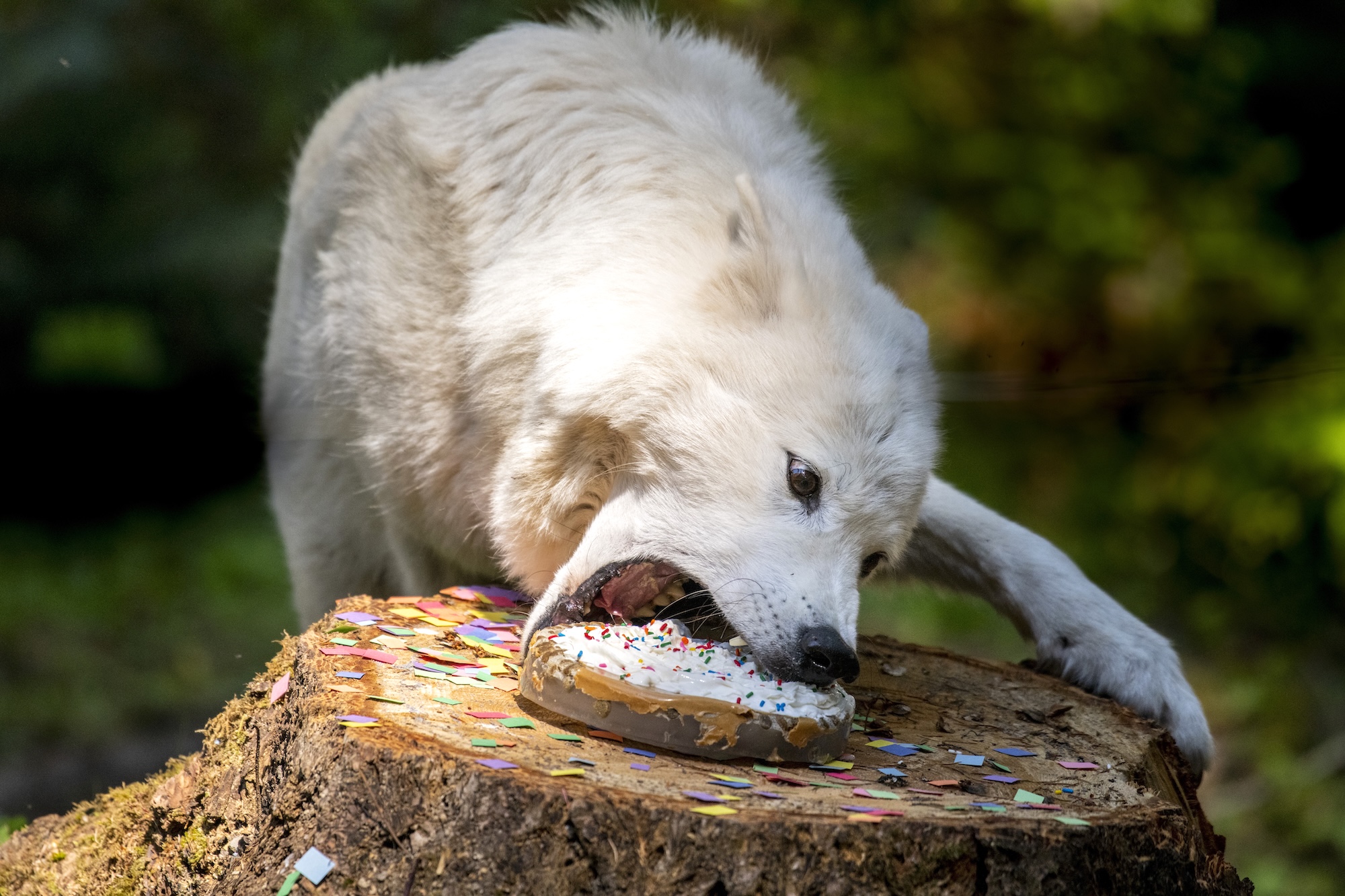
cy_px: 448
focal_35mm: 380
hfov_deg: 5.4
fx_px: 14195
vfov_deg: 3.6
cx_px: 672
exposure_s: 1/1600
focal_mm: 380
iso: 1600
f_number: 5.6
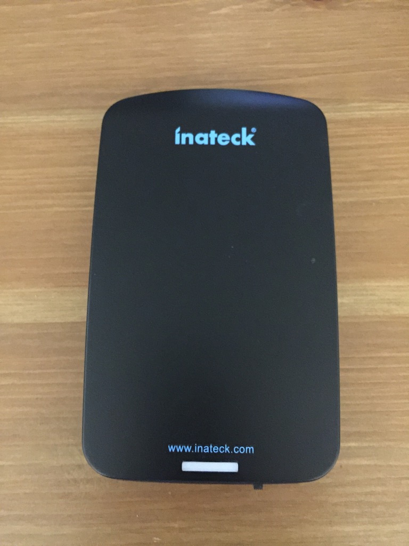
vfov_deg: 61.7
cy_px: 273
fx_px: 457
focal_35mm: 29
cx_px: 204
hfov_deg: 48.2
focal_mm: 4.15
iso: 500
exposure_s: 1/4
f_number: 2.2
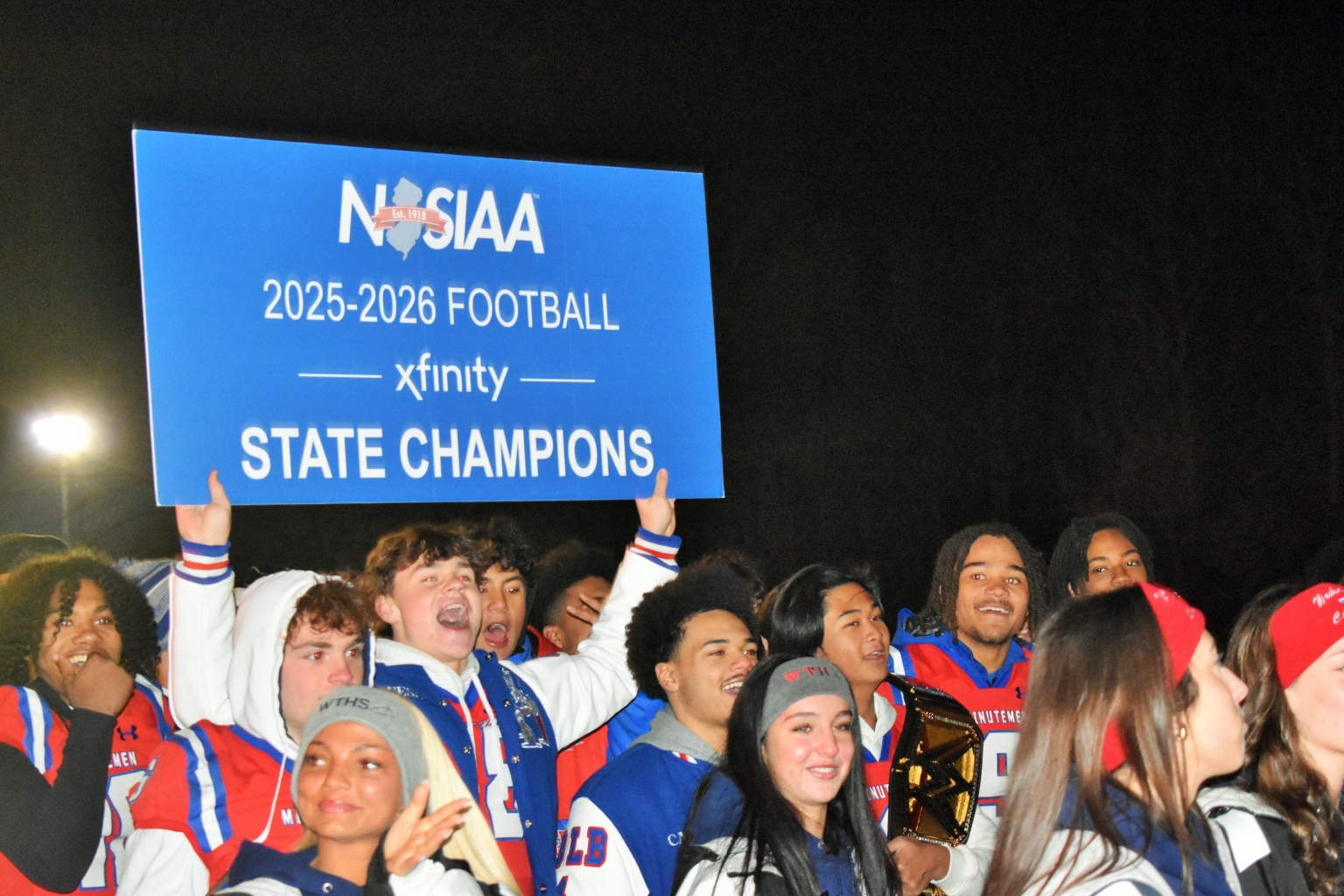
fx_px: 3080
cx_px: 672
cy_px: 448
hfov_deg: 24.6
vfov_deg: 16.6
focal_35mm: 82
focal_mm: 55
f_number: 5.6
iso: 6400
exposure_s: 1/60
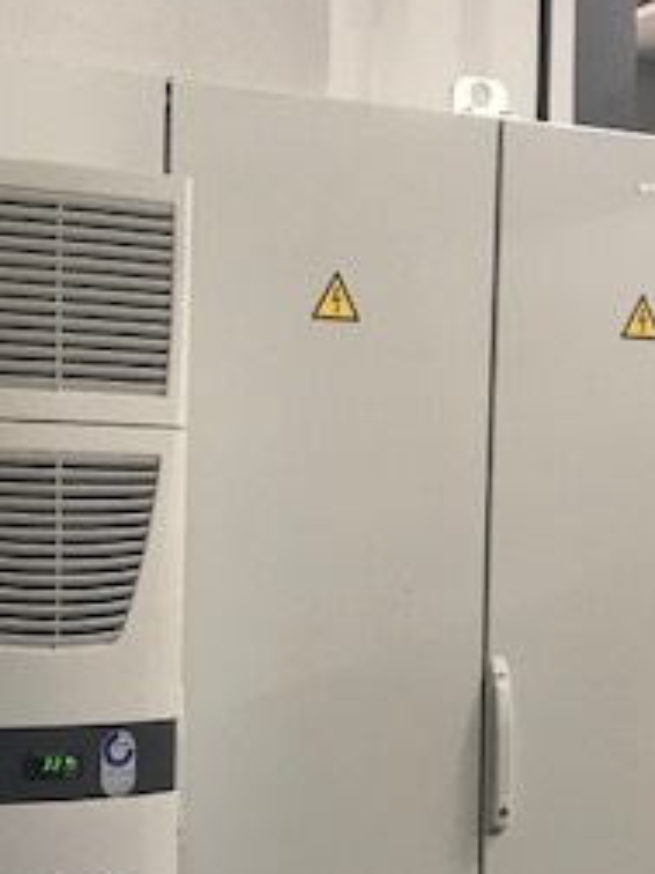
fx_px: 1791
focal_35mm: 71
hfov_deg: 20.6
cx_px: 166
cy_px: 562
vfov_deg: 27.3
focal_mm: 3.99
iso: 50
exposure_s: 1/15
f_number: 1.8
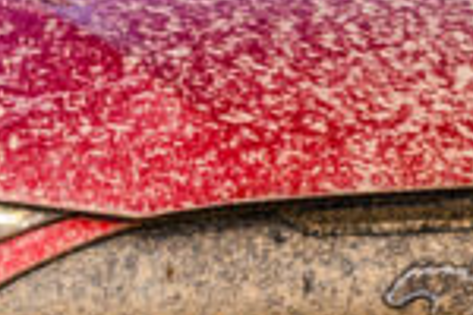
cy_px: 27
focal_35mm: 2774
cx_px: -60
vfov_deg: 0.5
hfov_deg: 0.7
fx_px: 36444
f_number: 4
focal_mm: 270
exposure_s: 1/320
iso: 125
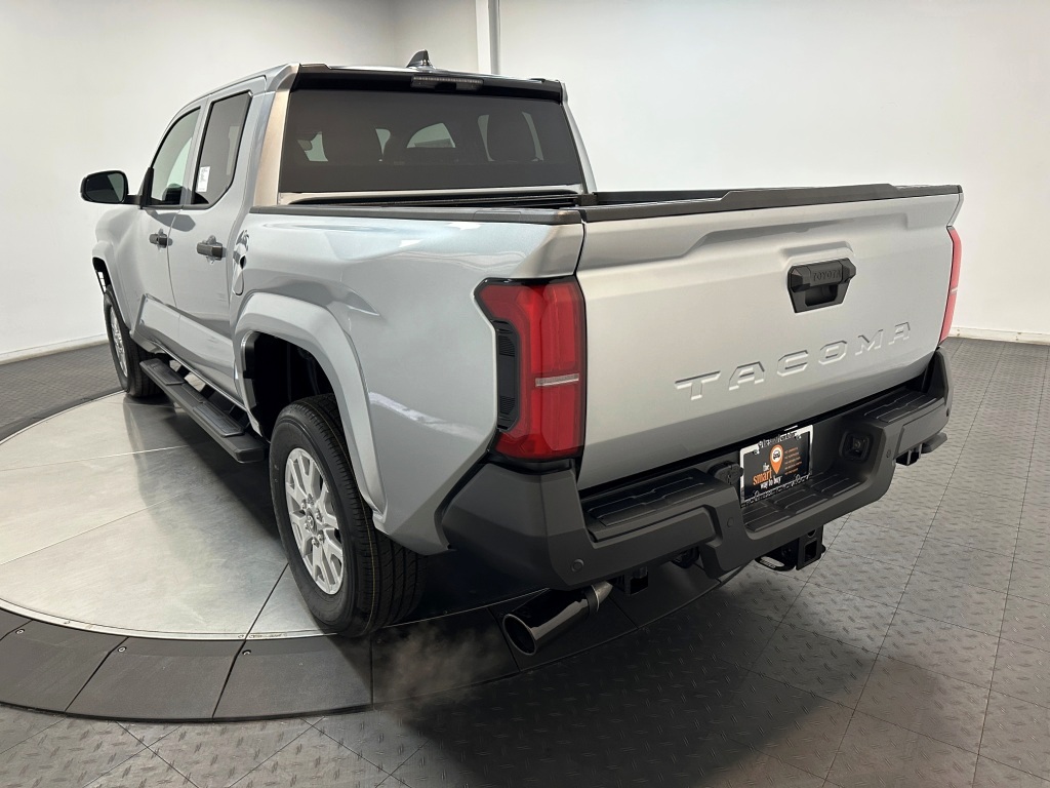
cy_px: 394
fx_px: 728
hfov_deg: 71.6
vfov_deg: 56.8
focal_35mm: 24
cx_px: 525
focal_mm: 6.86
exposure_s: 1/60
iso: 320
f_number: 1.78
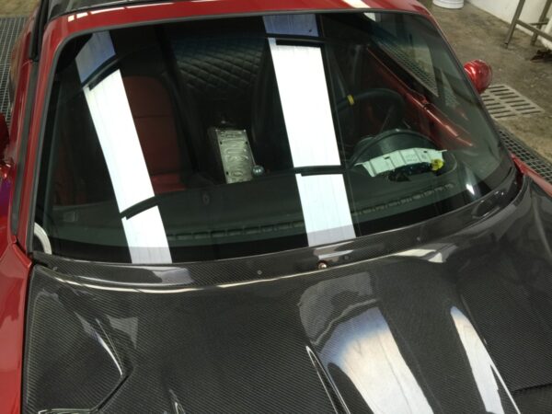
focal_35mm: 29
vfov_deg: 48.2
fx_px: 462
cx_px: 276
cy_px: 207
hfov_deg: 61.7
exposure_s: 1/33
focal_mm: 4.15
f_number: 2.2
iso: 32
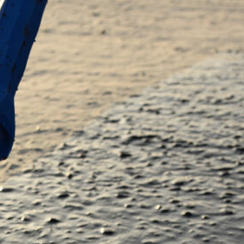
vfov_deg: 11.6
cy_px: 363
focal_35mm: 144
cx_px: -16
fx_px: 1148
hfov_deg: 12.0
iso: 125
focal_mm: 31
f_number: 6.3
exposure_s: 1/250
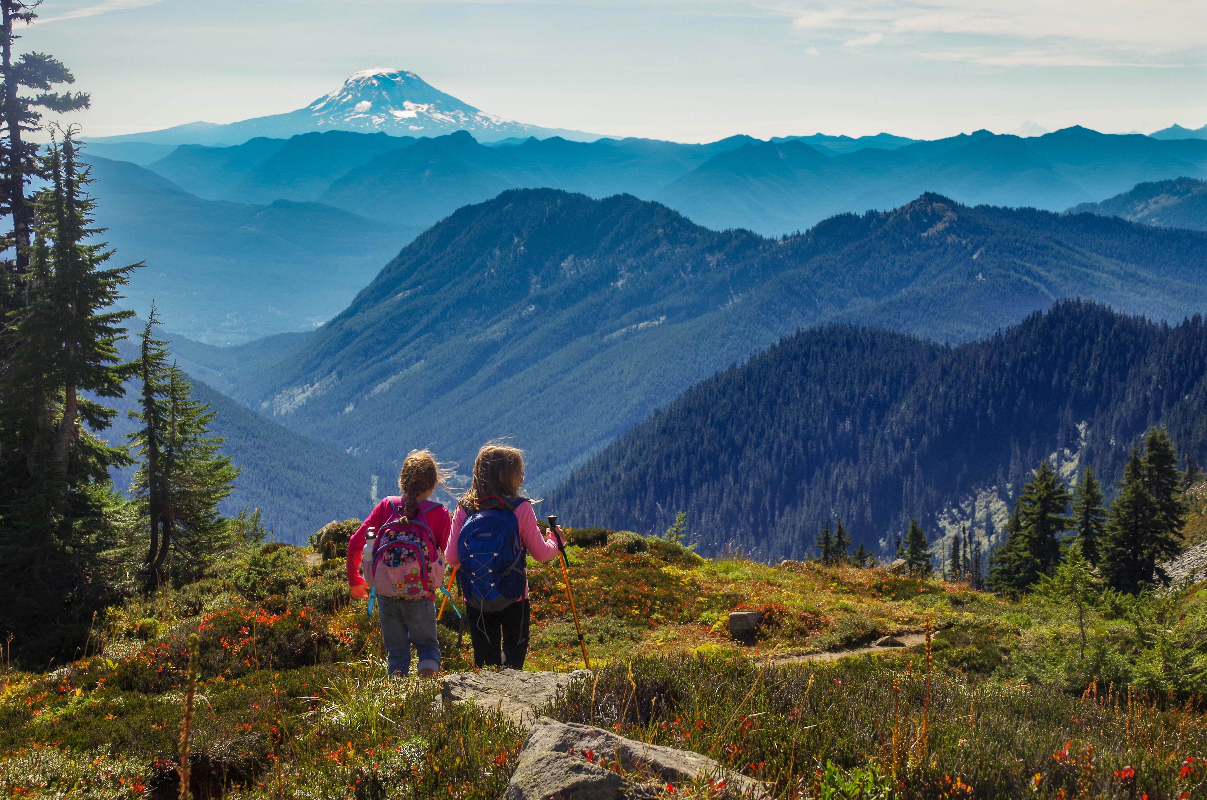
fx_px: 2409
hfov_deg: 28.1
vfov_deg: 18.8
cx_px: 604
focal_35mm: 72
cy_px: 400
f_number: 11
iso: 200
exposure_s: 1/100
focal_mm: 48
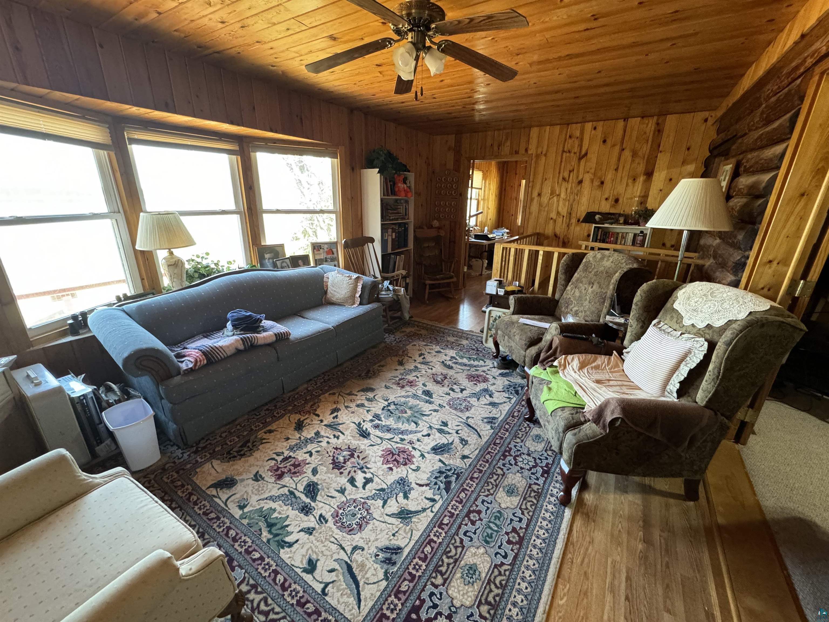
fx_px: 335
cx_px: 414
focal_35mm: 14
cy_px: 311
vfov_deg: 85.7
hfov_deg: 102.1
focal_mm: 2.22
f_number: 2.2
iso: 640
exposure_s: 1/60
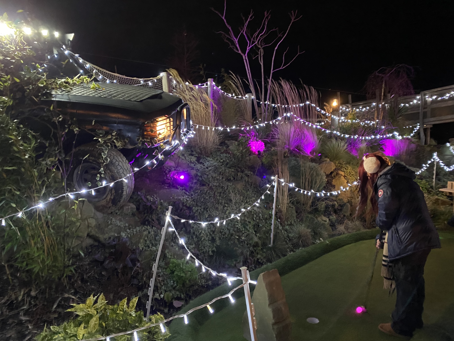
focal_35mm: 26
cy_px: 170
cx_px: 227
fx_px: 341
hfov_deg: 67.3
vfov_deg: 53.1
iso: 640
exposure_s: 1/25
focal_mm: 4.25
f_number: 1.8
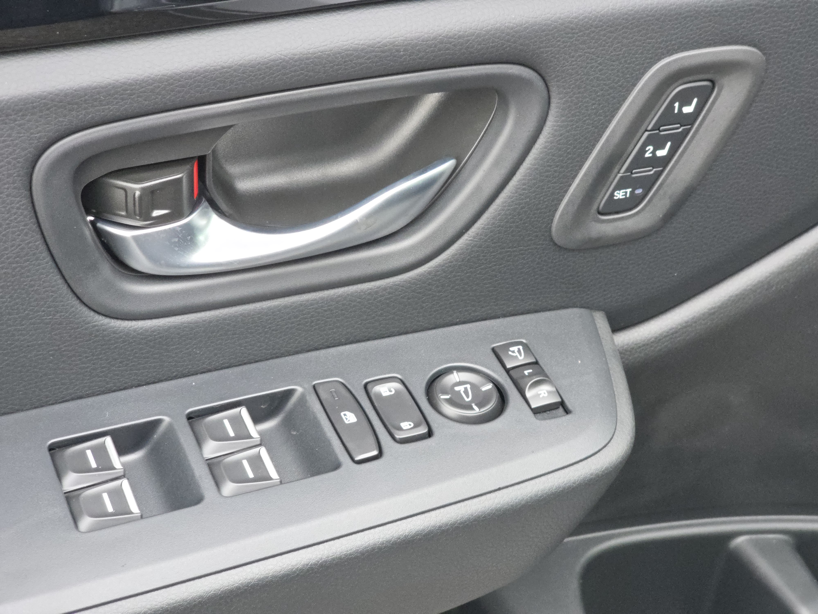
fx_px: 1631
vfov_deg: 21.3
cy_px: 307
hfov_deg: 28.2
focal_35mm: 69
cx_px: 409
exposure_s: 1/120
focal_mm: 7.9
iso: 250
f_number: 2.4
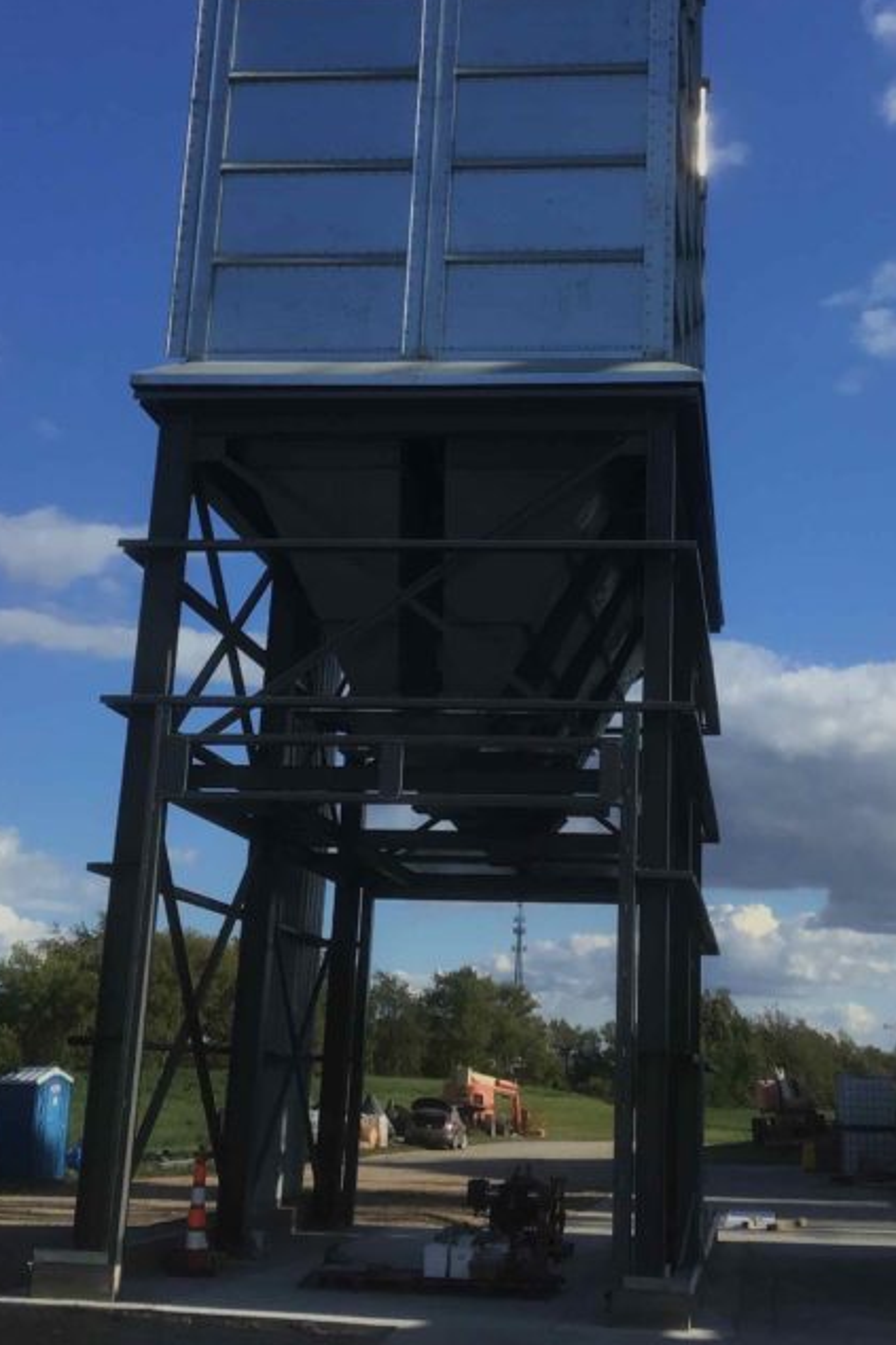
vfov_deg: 37.7
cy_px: 430
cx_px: 561
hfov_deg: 25.9
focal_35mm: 52
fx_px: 1942
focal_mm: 3.3
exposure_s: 1/840
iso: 25
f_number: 2.4
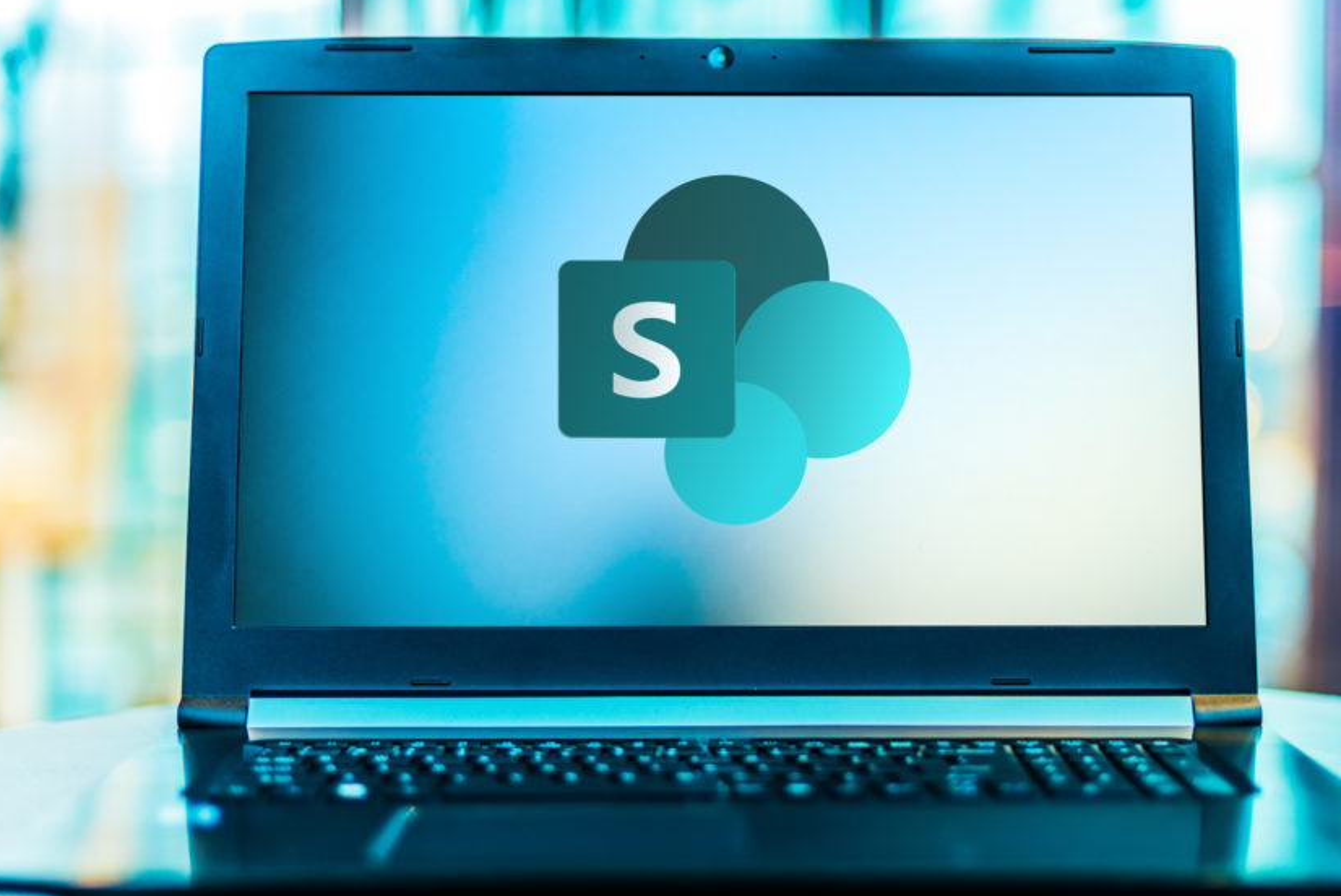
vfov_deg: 21.9
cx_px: 744
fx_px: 2311
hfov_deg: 32.3
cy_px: 485
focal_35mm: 62
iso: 200
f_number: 1.4
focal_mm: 50
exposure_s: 1/100
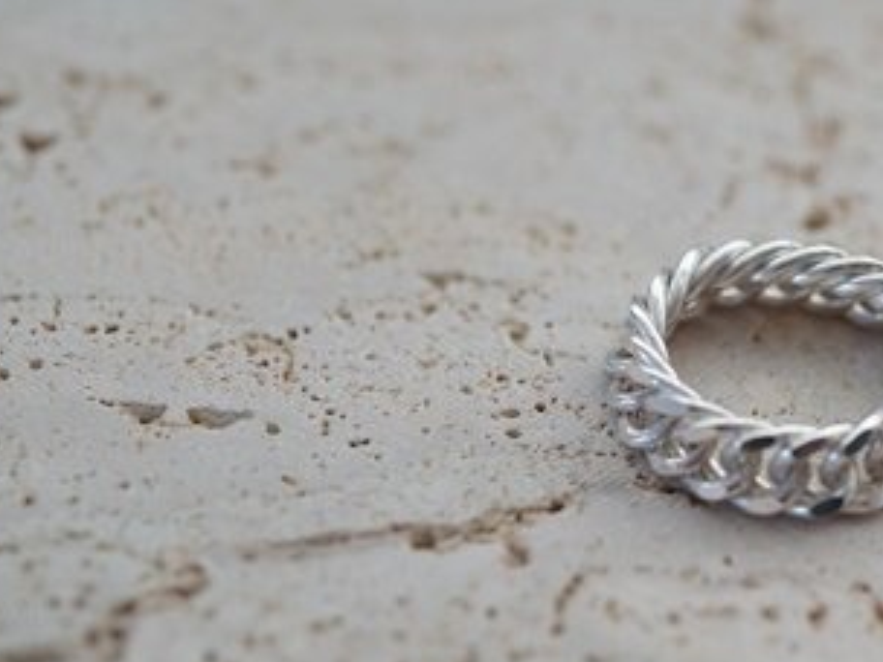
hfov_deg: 19.0
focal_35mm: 101
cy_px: 337
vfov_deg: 14.6
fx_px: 2576
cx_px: 839
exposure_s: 1/160
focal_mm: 50
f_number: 4
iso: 500
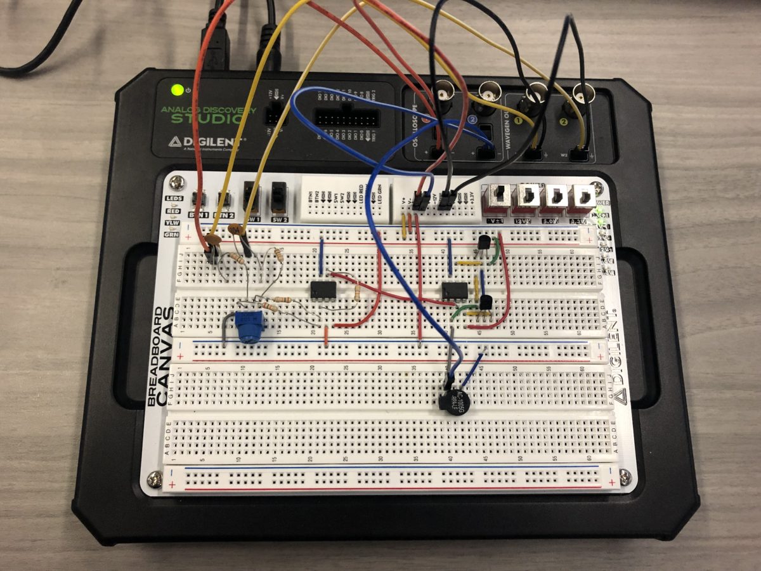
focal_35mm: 28
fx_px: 616
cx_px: 380
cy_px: 286
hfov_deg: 63.4
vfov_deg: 49.7
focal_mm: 3.99
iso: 40
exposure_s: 1/25
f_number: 1.8
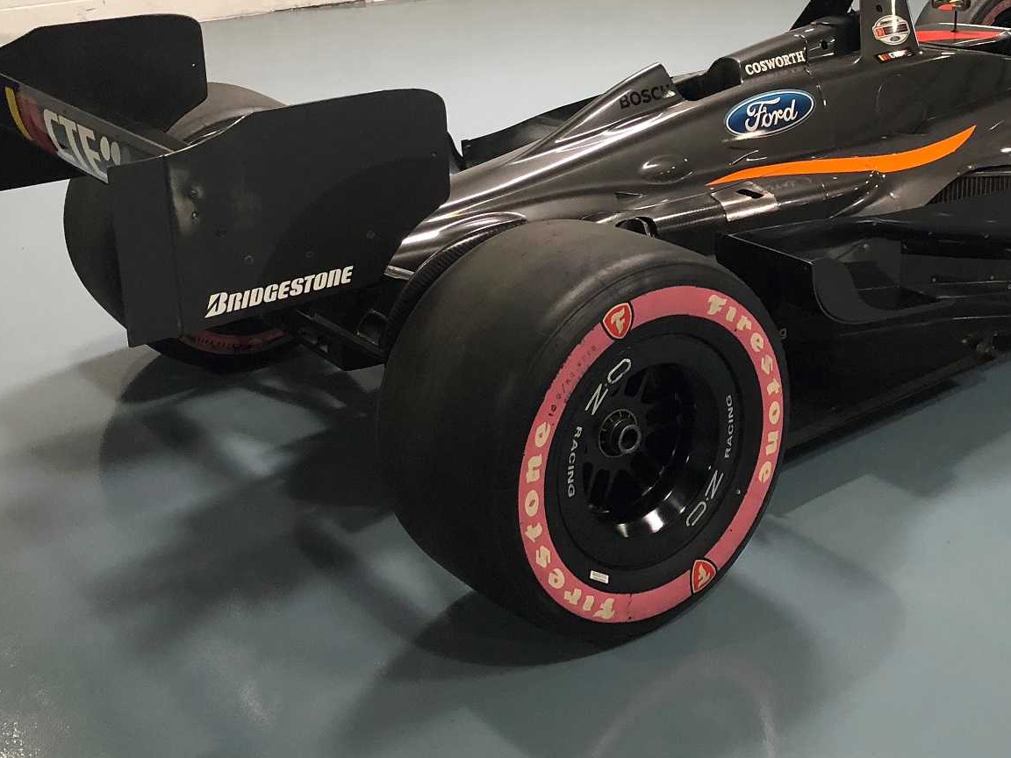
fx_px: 1431
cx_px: 697
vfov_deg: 29.2
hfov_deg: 38.3
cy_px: 193
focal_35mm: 49
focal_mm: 4
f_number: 1.8
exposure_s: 1/15
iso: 80
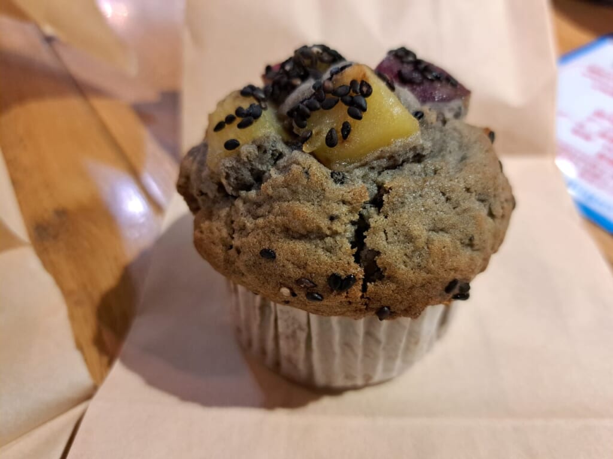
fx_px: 425
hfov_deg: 71.6
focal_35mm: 24
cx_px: 306
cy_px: 230
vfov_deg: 56.8
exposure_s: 1/50
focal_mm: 5.23
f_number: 1.8
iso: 500
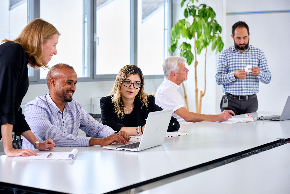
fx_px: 564
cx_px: 145
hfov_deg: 28.8
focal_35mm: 70
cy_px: 97
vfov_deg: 19.5
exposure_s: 1/125
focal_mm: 70
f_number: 4
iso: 400
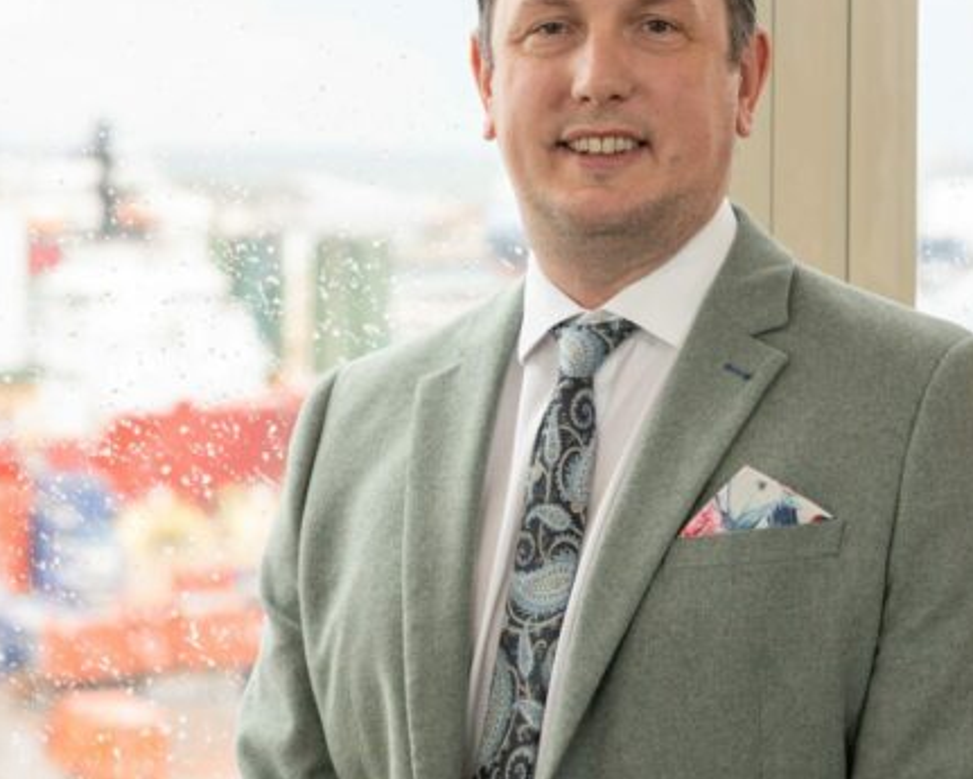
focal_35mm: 142
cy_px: 275
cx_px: 424
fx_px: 4090
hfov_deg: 13.6
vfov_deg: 10.9
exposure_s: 1/125
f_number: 5.6
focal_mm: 85
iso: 250
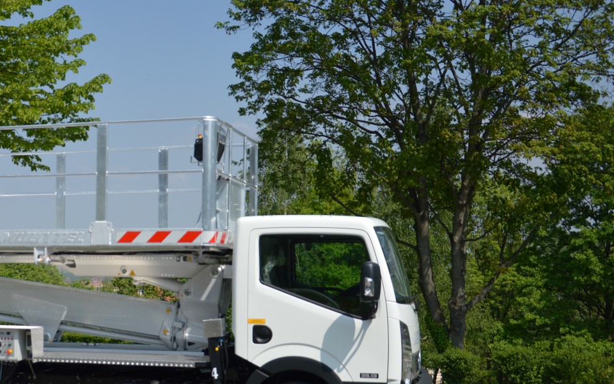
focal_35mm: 62
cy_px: 260
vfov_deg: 20.9
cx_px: 126
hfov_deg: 32.1
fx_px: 1037
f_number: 3.8
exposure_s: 1/1250
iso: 100
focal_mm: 24
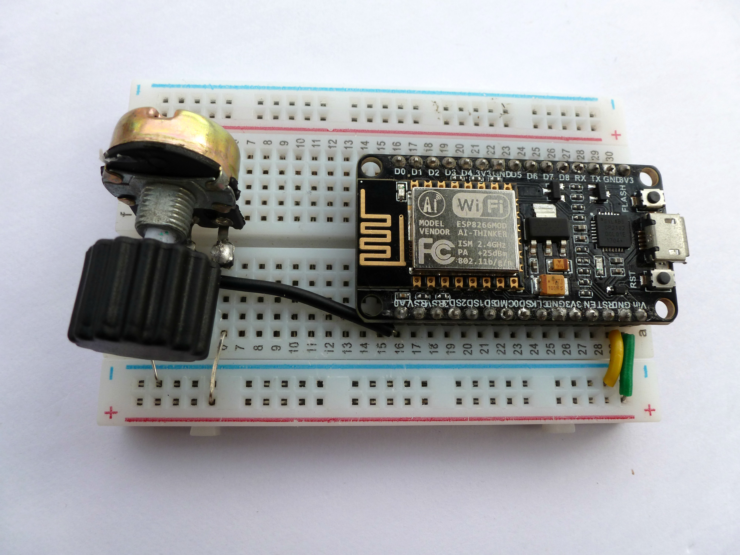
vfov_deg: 56.8
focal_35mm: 24
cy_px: 278
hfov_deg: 71.6
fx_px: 513
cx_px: 370
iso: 100
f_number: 4
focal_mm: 4.3
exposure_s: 1/125
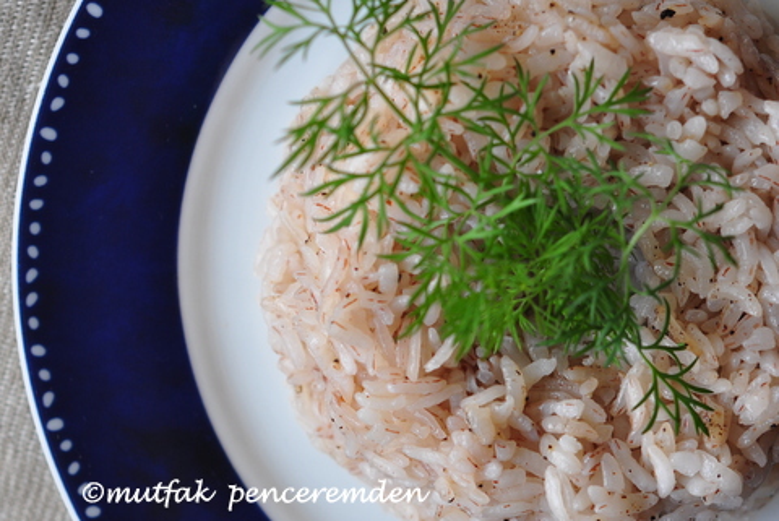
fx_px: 1624
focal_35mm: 75
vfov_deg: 18.2
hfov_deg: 27.0
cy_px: 260
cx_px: 390
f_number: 3.5
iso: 320
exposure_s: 1/200
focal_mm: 50
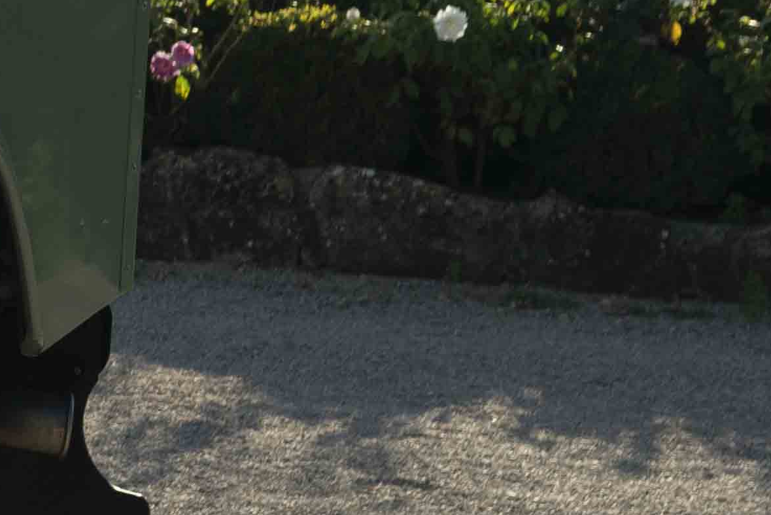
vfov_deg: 5.8
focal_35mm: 236
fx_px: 5056
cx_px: -1239
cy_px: -172
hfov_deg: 7.9
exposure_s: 1/125
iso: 200
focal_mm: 35
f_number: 4.5
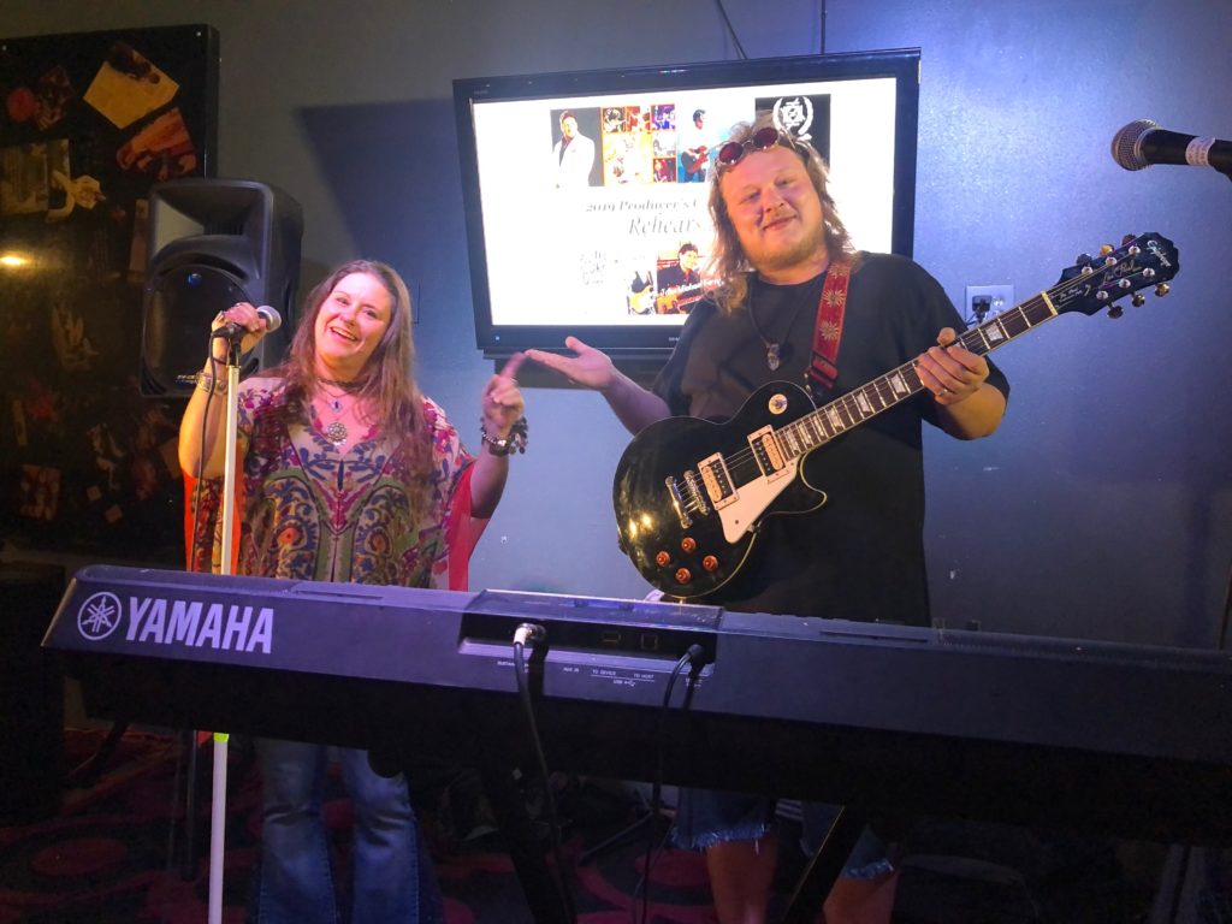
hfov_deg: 63.4
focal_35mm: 28
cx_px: 616
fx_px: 997
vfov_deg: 49.7
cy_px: 462
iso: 400
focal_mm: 4
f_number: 1.8
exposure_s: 1/59
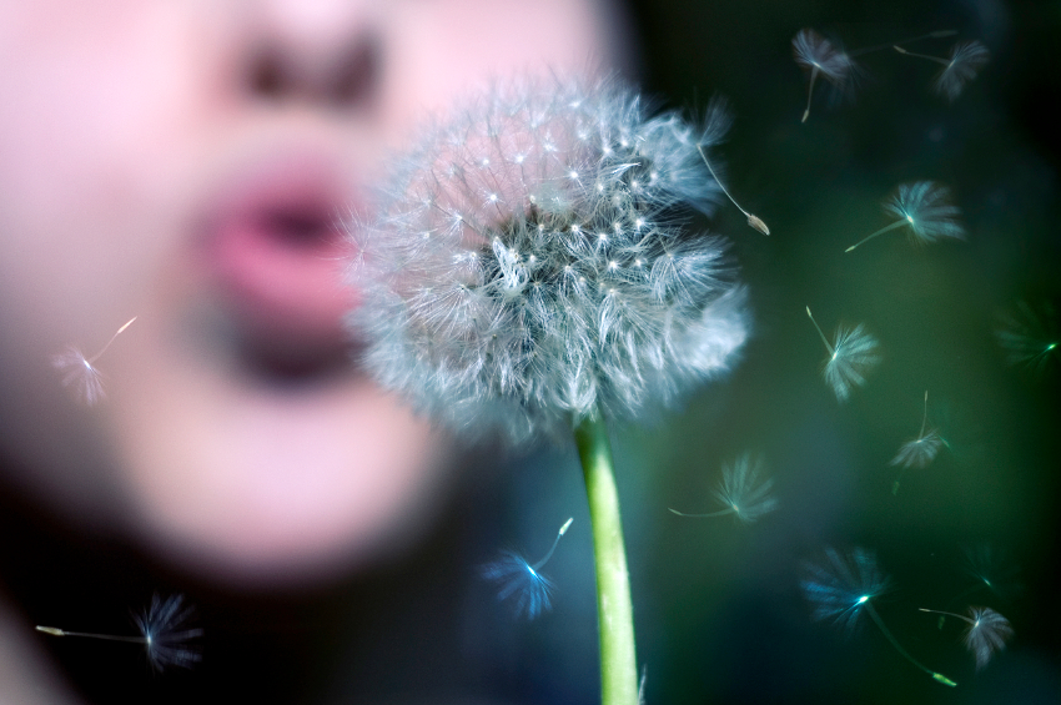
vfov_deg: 18.1
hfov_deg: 27.0
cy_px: 352
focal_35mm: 75
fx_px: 2208
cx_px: 530
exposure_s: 1/4000
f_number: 2.8
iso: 200
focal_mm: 50
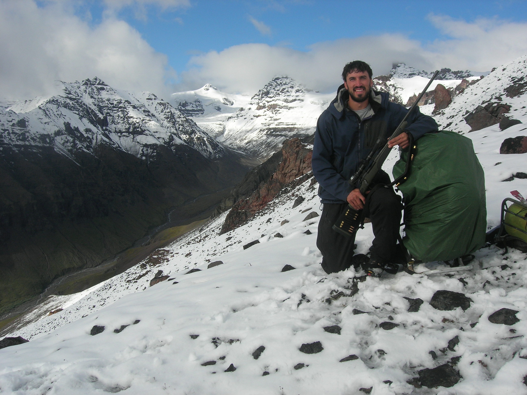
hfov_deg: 49.0
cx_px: 264
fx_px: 579
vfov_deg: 37.7
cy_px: 198
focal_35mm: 38
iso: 64
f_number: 4.8
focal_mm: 7.8
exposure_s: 1/814
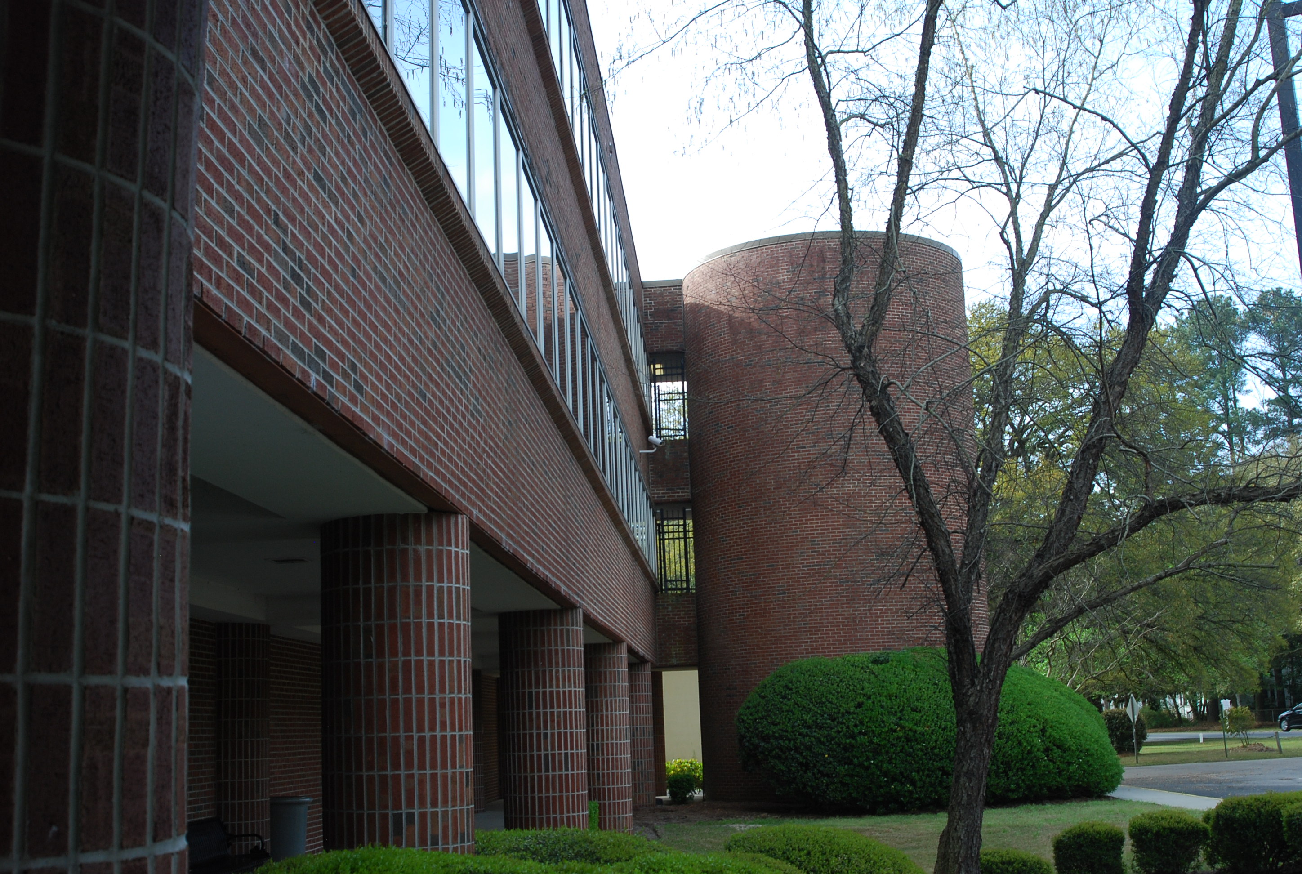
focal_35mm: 42
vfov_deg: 32.0
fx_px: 1522
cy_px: 437
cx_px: 651
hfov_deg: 46.3
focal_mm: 28
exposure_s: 1/100
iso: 200
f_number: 9
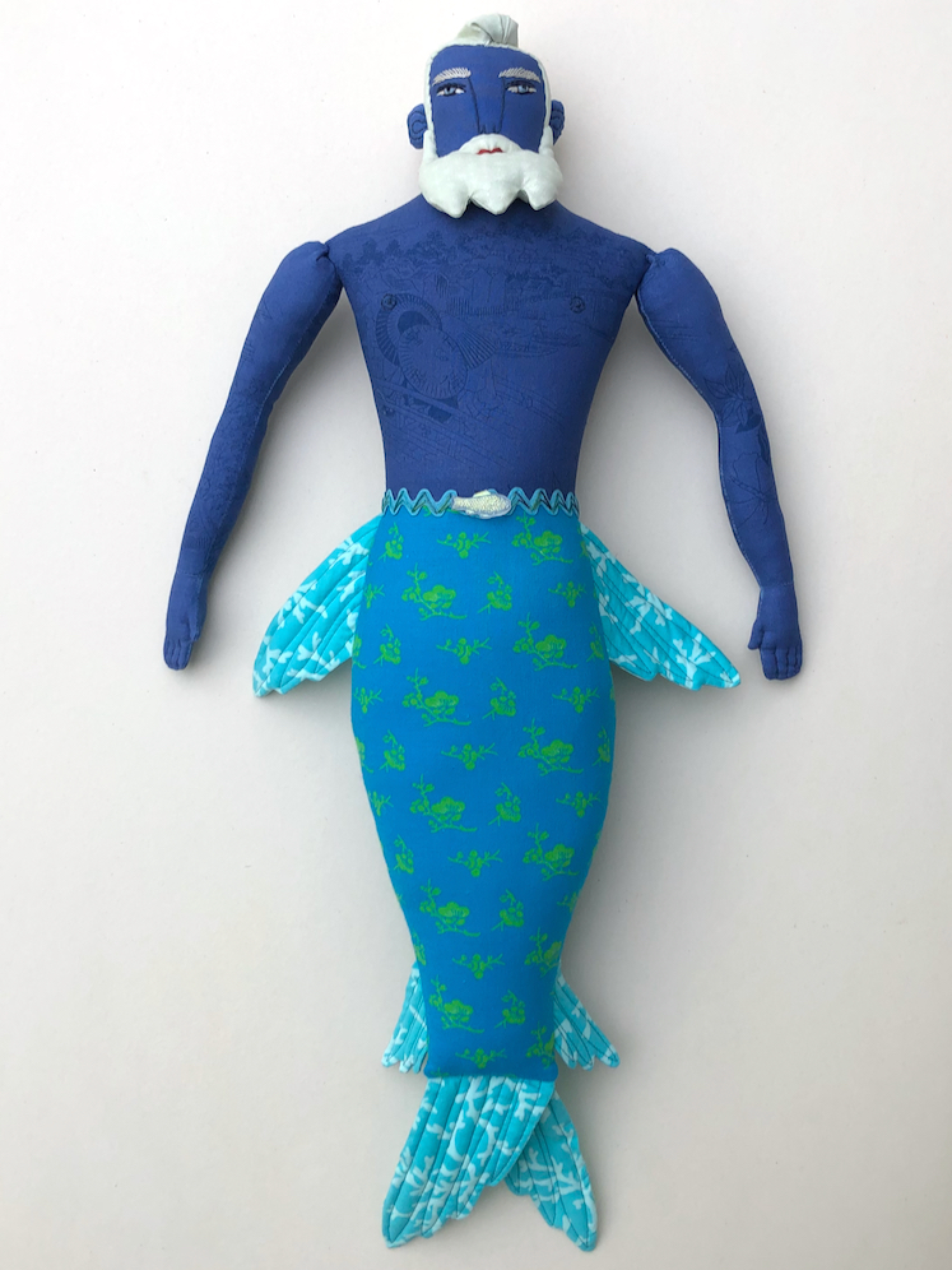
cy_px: 627
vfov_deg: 60.0
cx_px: 455
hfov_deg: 46.8
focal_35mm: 30
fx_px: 1100
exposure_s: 1/284
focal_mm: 3.99
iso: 20
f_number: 1.8
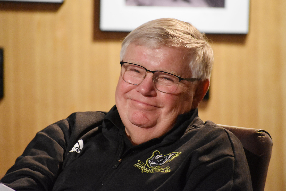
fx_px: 2502
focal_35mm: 315
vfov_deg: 4.4
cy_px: 96
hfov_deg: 6.5
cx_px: 143
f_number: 5.6
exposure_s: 1/40
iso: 3200
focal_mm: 210
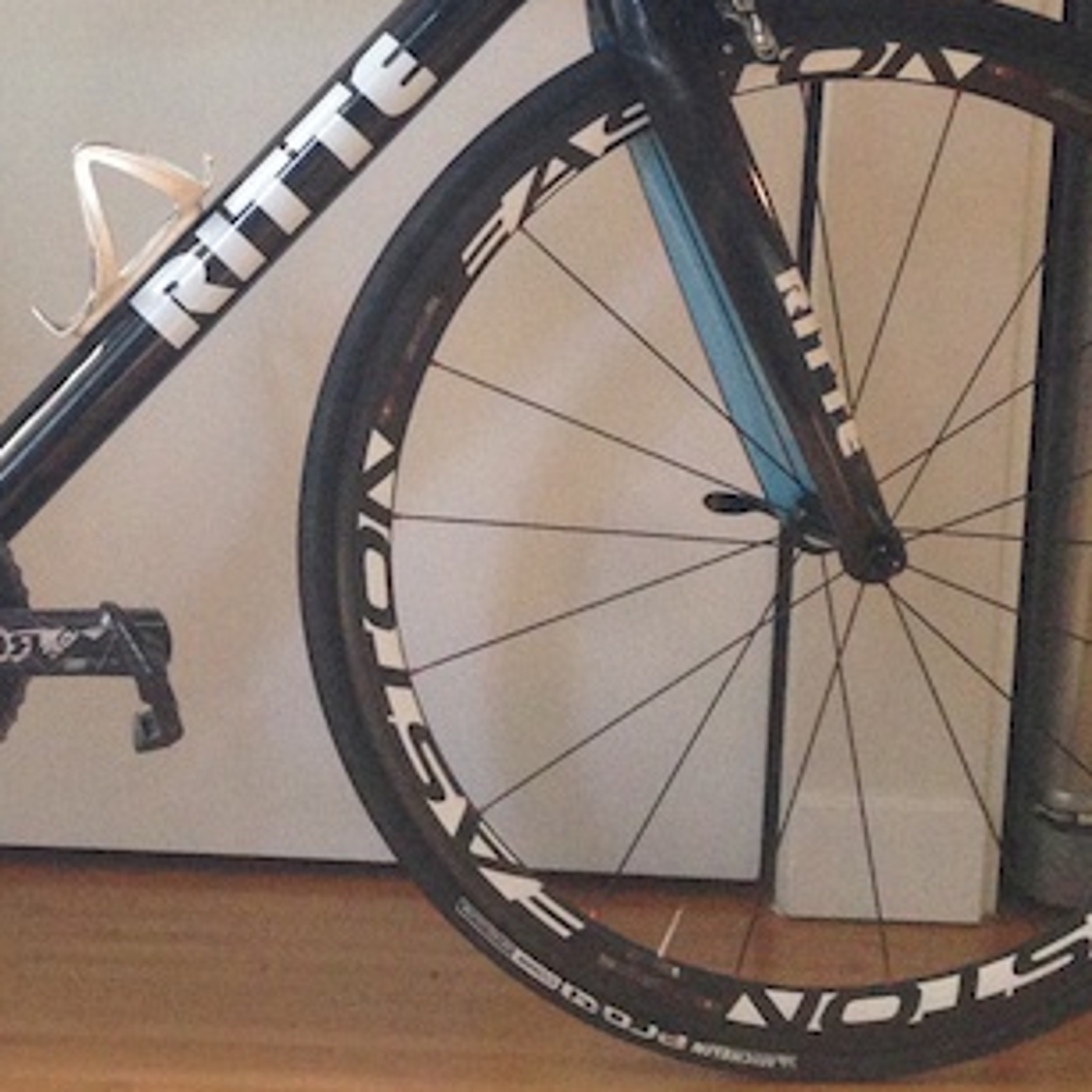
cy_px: 185
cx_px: -4
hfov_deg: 21.9
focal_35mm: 76
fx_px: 2712
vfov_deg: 22.4
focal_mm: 4.12
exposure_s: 1/20
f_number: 2.4
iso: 250
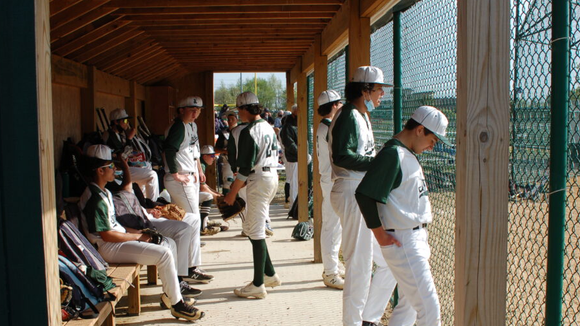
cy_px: 205
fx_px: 769
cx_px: 302
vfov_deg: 23.9
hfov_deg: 41.3
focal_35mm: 50
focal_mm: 28
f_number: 9
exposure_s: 1/320
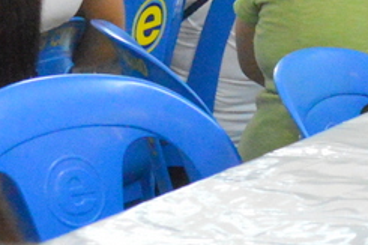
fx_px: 2401
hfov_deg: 8.5
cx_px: 571
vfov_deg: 5.8
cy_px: 289
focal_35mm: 235
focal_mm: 24
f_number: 4
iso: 3200
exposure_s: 1/80
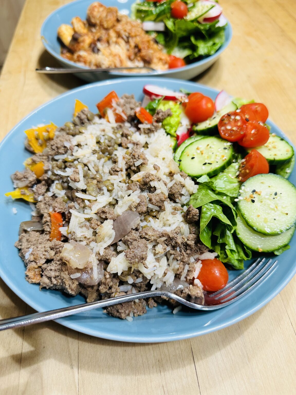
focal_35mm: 24
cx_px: 148
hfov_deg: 56.8
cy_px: 198
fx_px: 274
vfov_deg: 71.6
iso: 160
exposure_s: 1/60
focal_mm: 6.86
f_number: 1.78
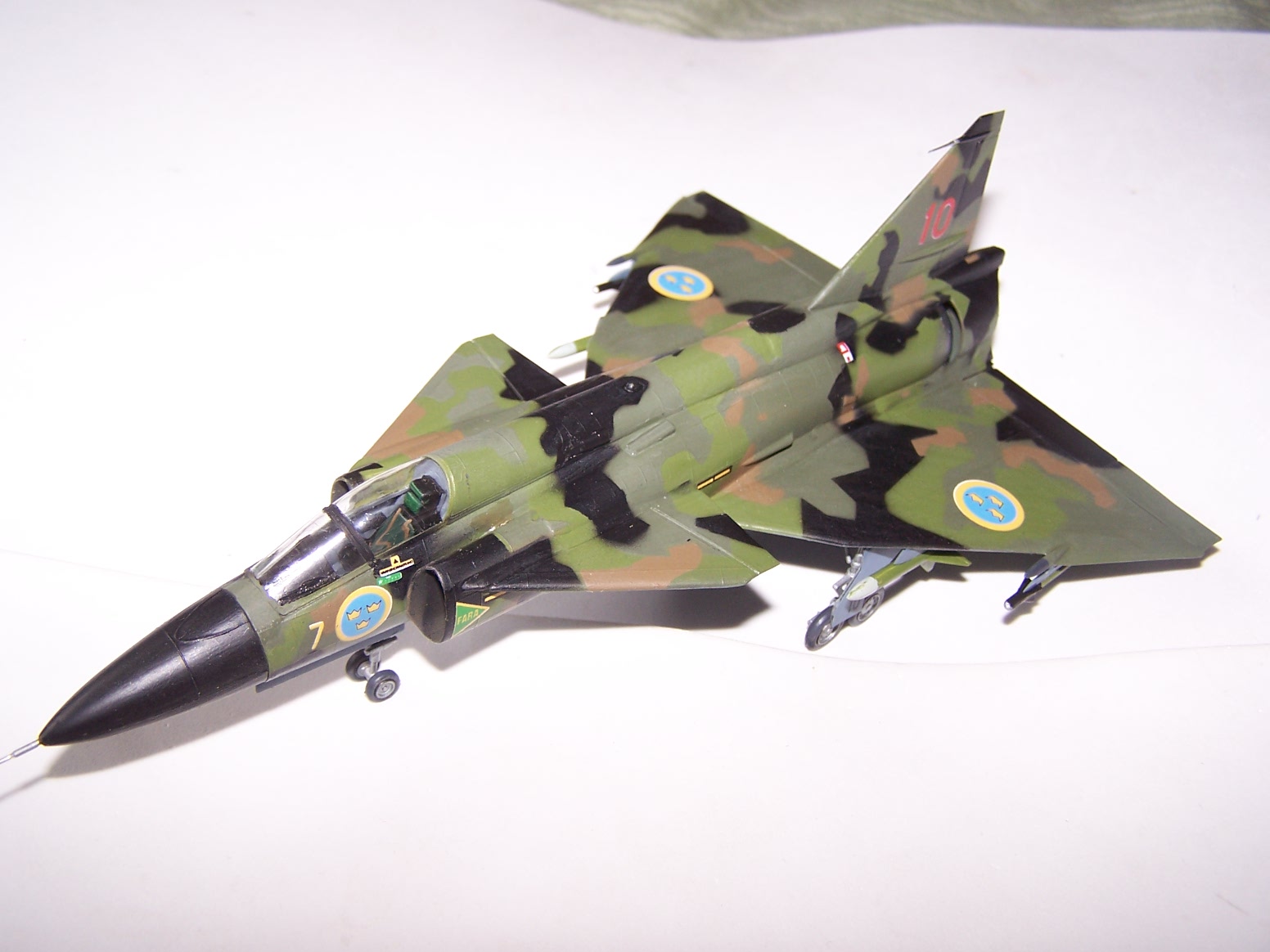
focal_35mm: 38
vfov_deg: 37.7
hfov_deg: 49.0
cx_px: 635
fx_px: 1394
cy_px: 476
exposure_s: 1/90
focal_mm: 6.3
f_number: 2.8
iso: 80
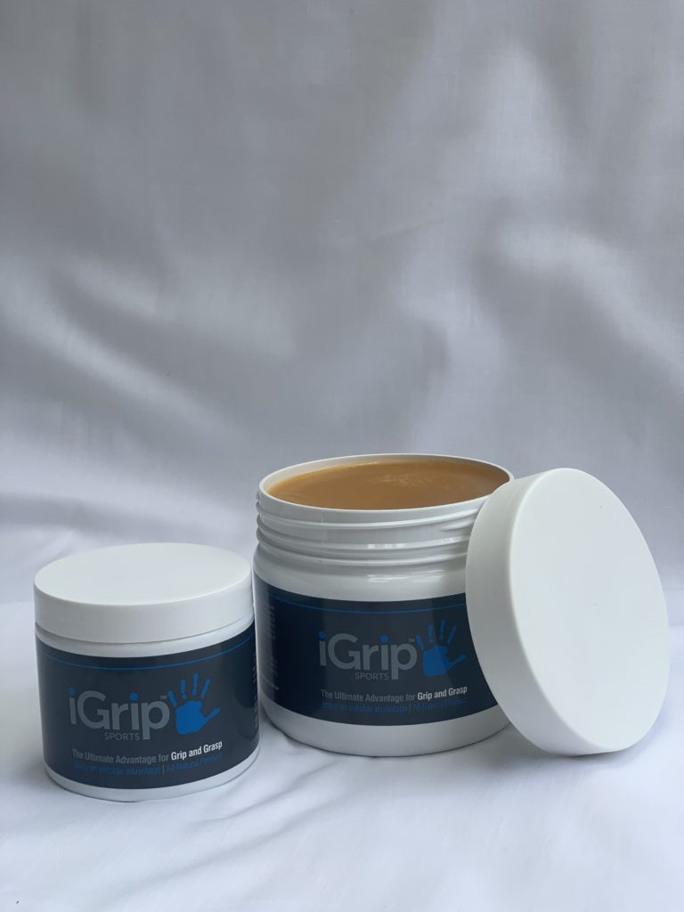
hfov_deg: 28.0
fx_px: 1370
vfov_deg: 36.8
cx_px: 342
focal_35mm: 52
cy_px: 456
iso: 16
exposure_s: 1/631
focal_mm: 6
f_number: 2.4
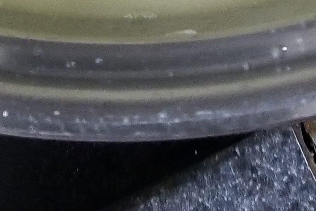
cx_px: 115
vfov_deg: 8.1
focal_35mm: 132
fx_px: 1159
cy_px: -512
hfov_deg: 15.5
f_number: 1.7
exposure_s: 1/20
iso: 250
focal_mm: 4.25
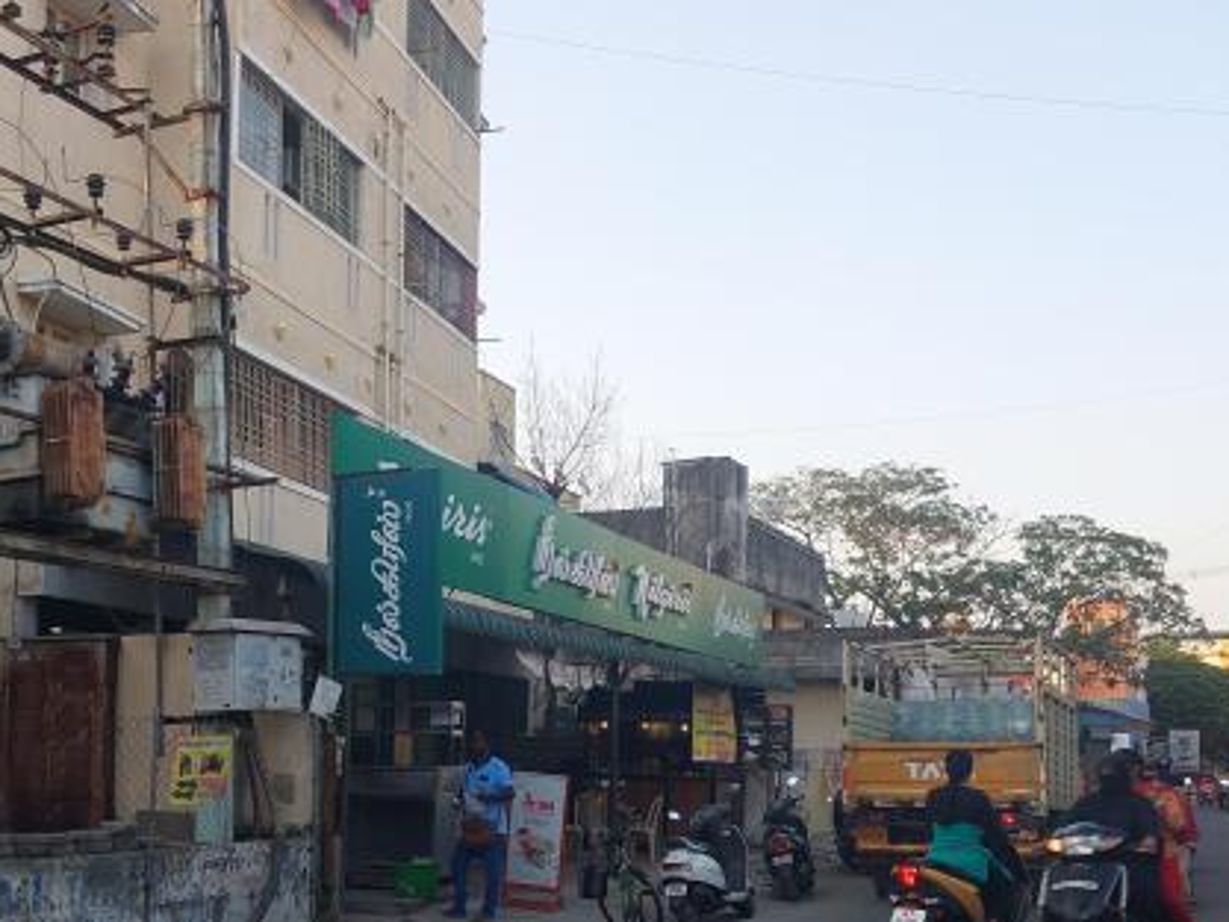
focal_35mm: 46
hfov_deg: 41.1
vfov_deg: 31.0
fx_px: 1634
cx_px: 513
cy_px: 683
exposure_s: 1/100
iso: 20
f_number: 1.8
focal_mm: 4.6
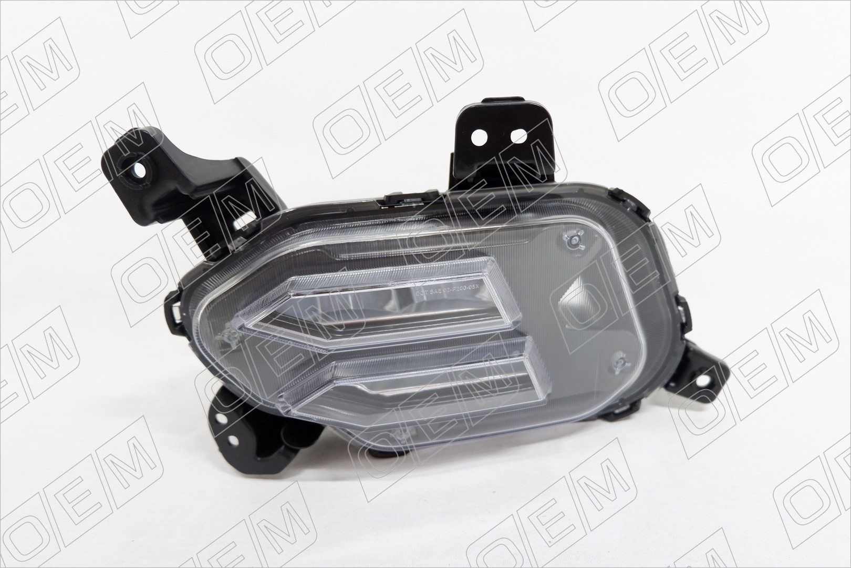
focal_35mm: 24
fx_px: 567
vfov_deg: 53.1
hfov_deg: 73.7
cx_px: 426
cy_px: 284
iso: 400
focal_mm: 16
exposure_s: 1/34
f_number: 3.5
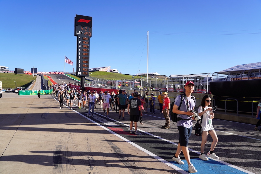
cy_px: 87
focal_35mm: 27
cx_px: 130
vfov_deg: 47.9
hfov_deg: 67.4
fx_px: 196
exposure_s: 1/500
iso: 100
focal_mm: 27
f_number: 5
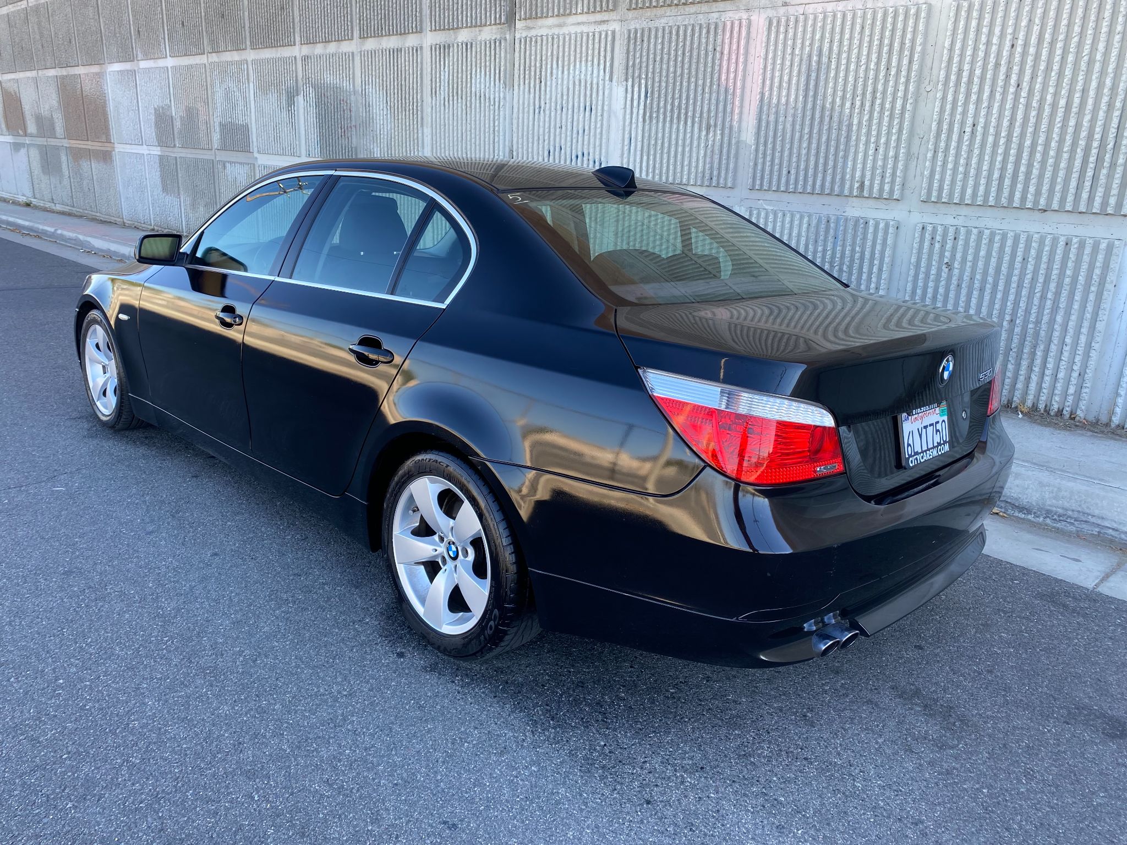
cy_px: 422
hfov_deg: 67.3
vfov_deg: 53.1
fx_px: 846
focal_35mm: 26
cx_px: 564
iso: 32
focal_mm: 4.25
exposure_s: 1/164
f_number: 1.8
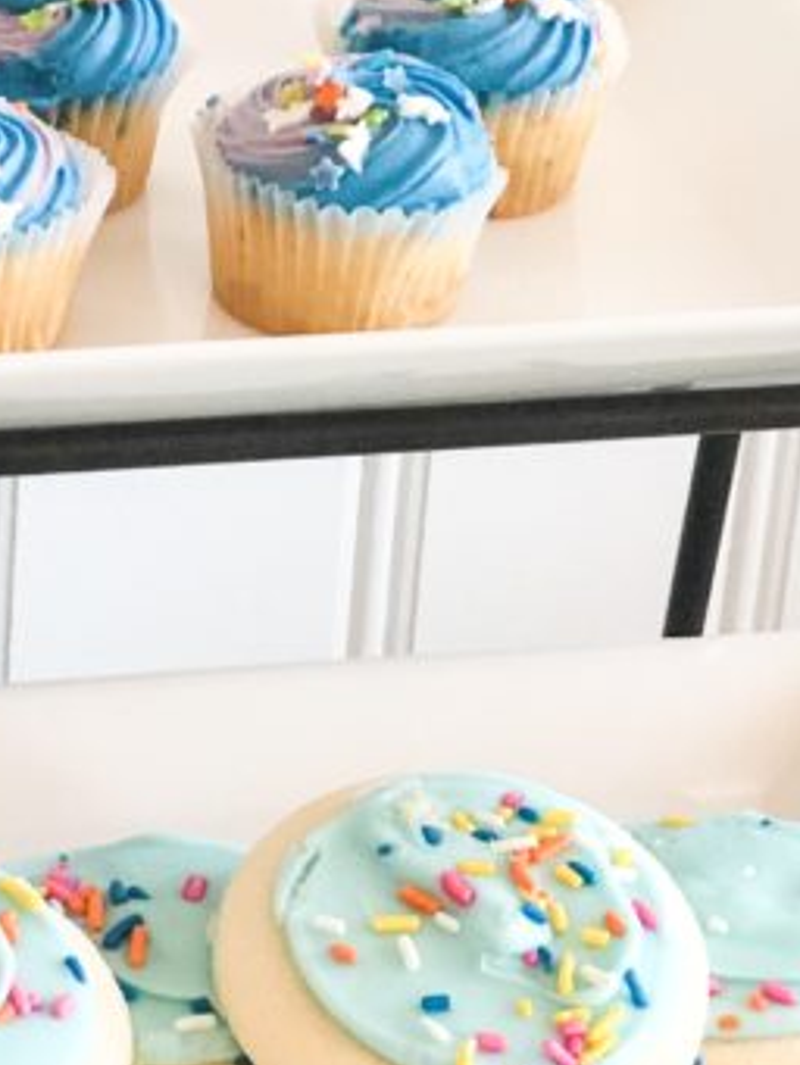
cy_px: 1240
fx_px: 5266
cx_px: -94
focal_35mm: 171
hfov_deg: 8.6
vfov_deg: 11.4
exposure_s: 1/30
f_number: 2.8
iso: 160
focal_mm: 6.6
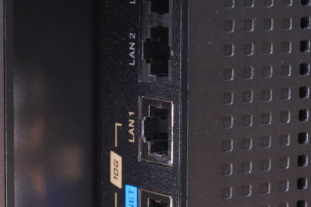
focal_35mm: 140
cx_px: 130
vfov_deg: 9.8
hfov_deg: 14.7
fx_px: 1205
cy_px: 112
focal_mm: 35.4
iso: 1000
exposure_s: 1/40
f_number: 5.6
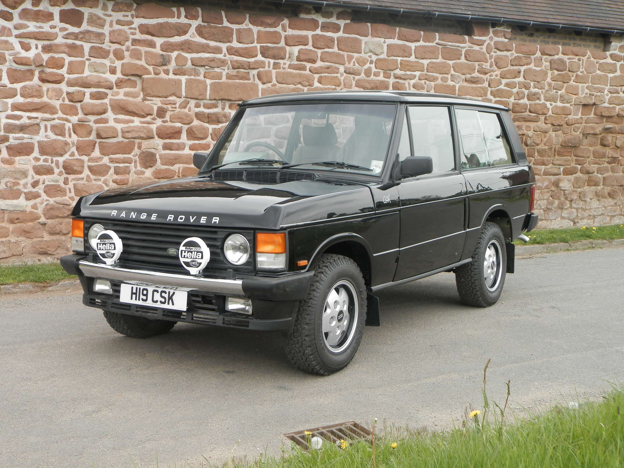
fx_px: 829
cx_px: 312
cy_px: 234
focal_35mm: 46
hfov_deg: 41.2
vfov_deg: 31.5
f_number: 3.6
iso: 80
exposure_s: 1/125
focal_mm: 8.2
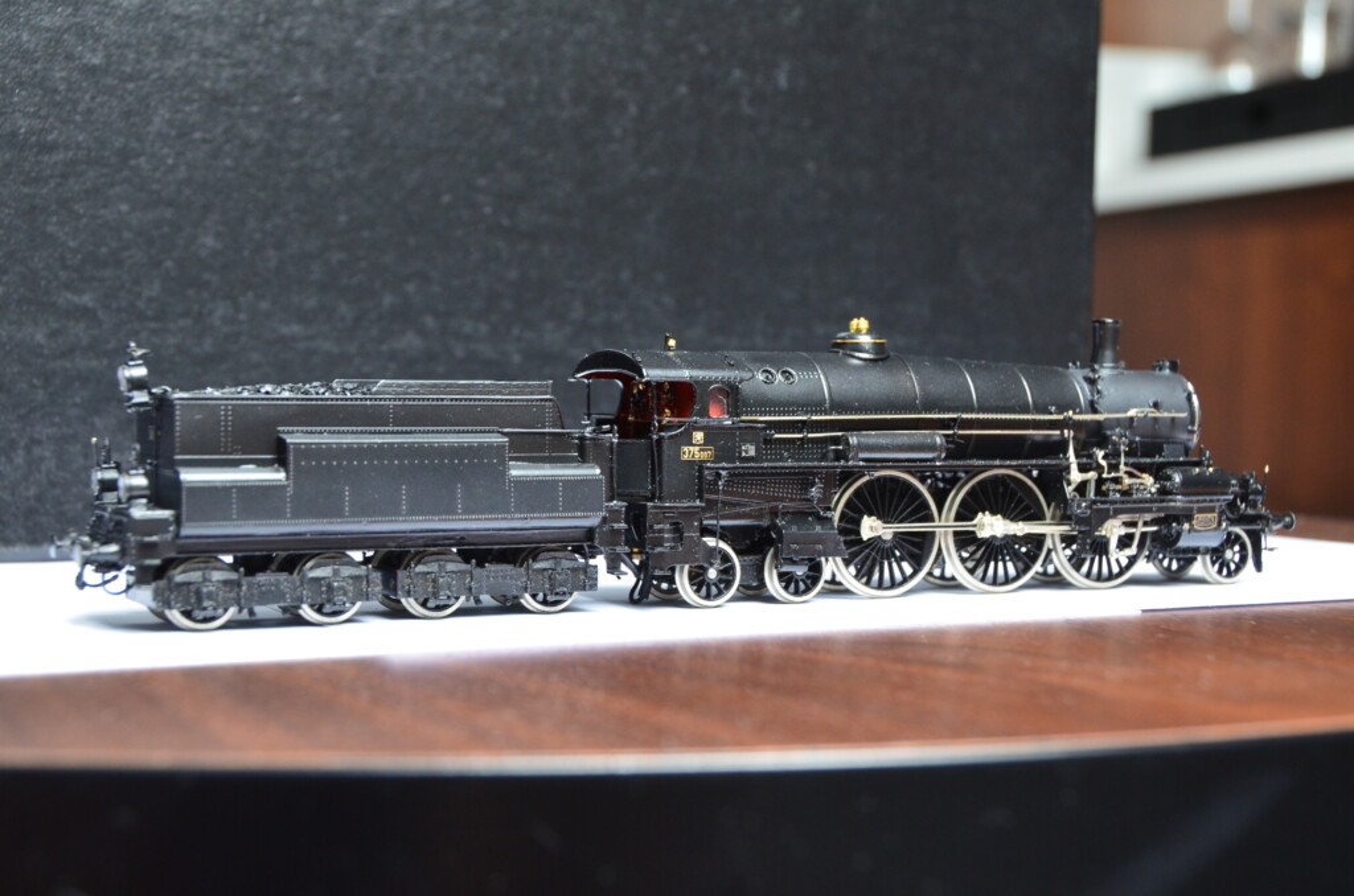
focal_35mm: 63
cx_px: 677
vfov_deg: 21.5
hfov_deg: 32.0
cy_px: 448
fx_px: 2364
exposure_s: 1/30
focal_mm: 42
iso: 800
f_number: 7.1
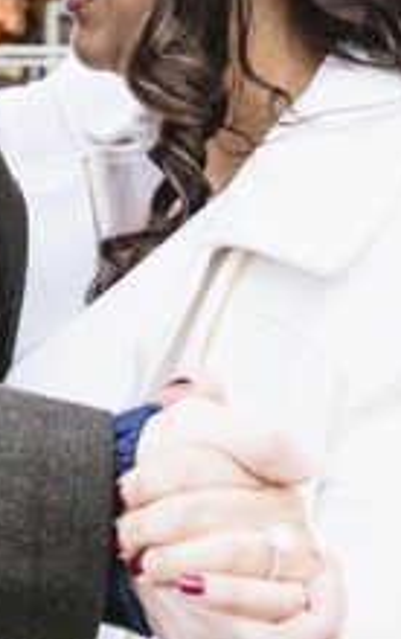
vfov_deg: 14.5
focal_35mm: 140
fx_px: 2442
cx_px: 0
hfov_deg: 9.3
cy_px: -105
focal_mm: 28
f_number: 5
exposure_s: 1/100
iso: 400
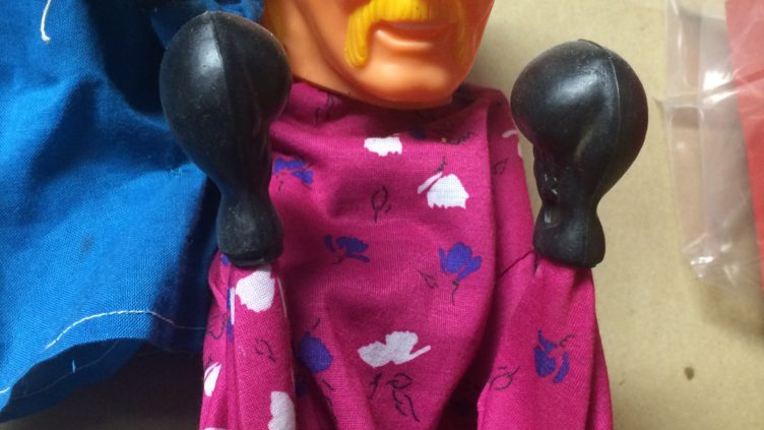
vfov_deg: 27.6
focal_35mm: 43
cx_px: 382
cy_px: 260
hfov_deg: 47.4
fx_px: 871
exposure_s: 1/30
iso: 200
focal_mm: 4.15
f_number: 2.2
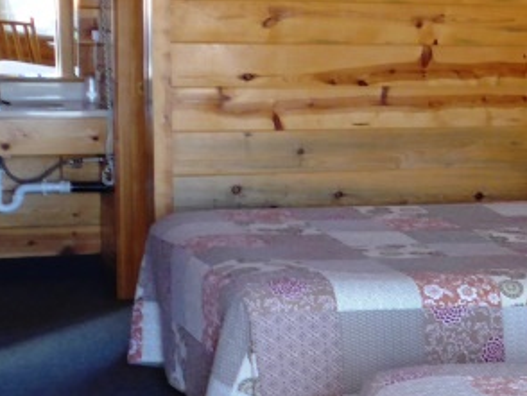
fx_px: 1539
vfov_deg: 14.7
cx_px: 758
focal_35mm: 101
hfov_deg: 17.7
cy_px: 226
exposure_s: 1/60
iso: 200
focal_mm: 6
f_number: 2
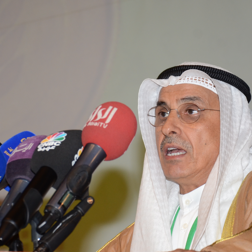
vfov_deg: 7.7
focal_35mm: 228
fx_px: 1877
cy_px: 148
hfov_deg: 7.7
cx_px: 82
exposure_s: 1/100
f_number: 6.3
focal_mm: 85
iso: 500
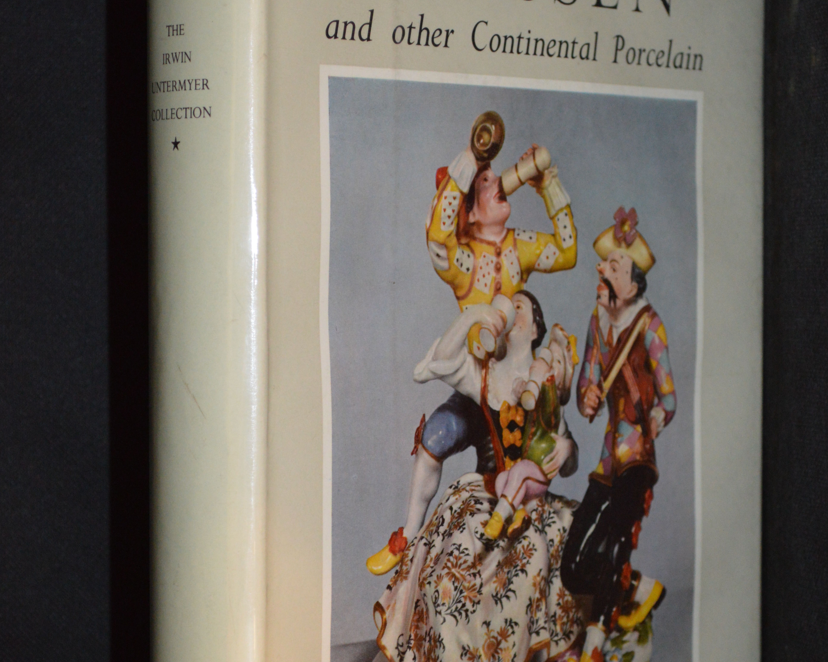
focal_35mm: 101
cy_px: 375
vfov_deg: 15.2
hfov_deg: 19.0
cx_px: 409
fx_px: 2475
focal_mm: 46
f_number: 5.3
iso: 1600
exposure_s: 1/60
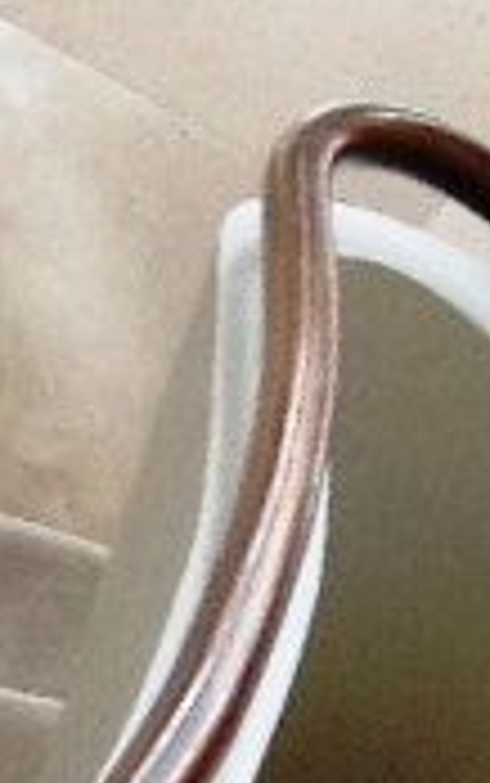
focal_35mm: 276
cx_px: -1272
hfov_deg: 4.5
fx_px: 5887
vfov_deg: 7.3
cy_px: 1566
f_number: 2.4
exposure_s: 1/20
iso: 64
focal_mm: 4.28
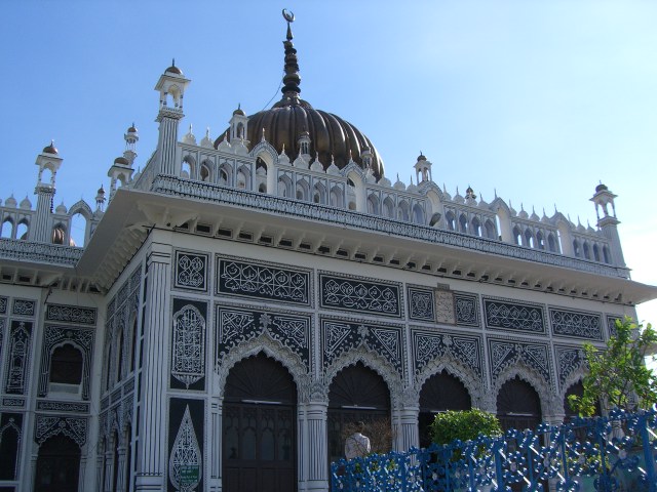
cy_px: 246
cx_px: 328
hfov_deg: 49.0
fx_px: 721
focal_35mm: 38
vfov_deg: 37.7
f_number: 4.3
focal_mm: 6.2
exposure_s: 1/800
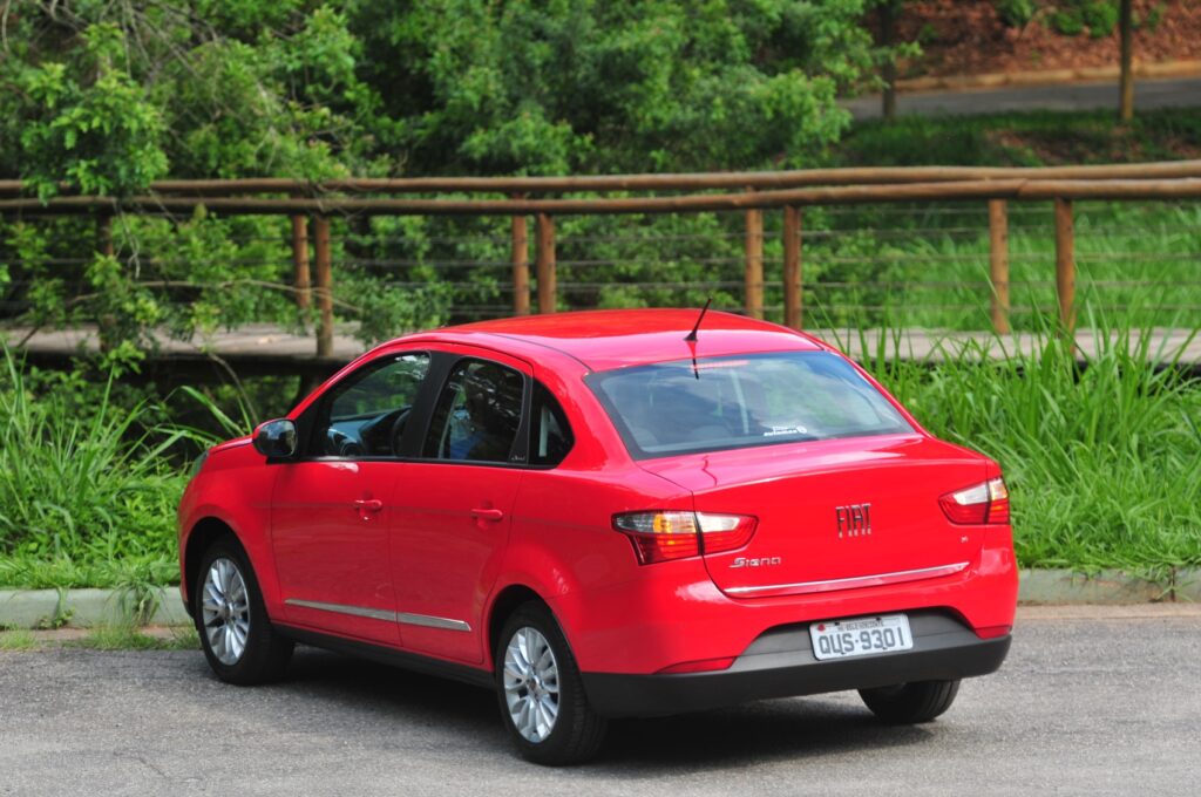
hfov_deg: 9.5
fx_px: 7247
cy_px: 398
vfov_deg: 6.3
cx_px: 600
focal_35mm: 218
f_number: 5.6
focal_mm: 145
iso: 250
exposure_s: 1/400
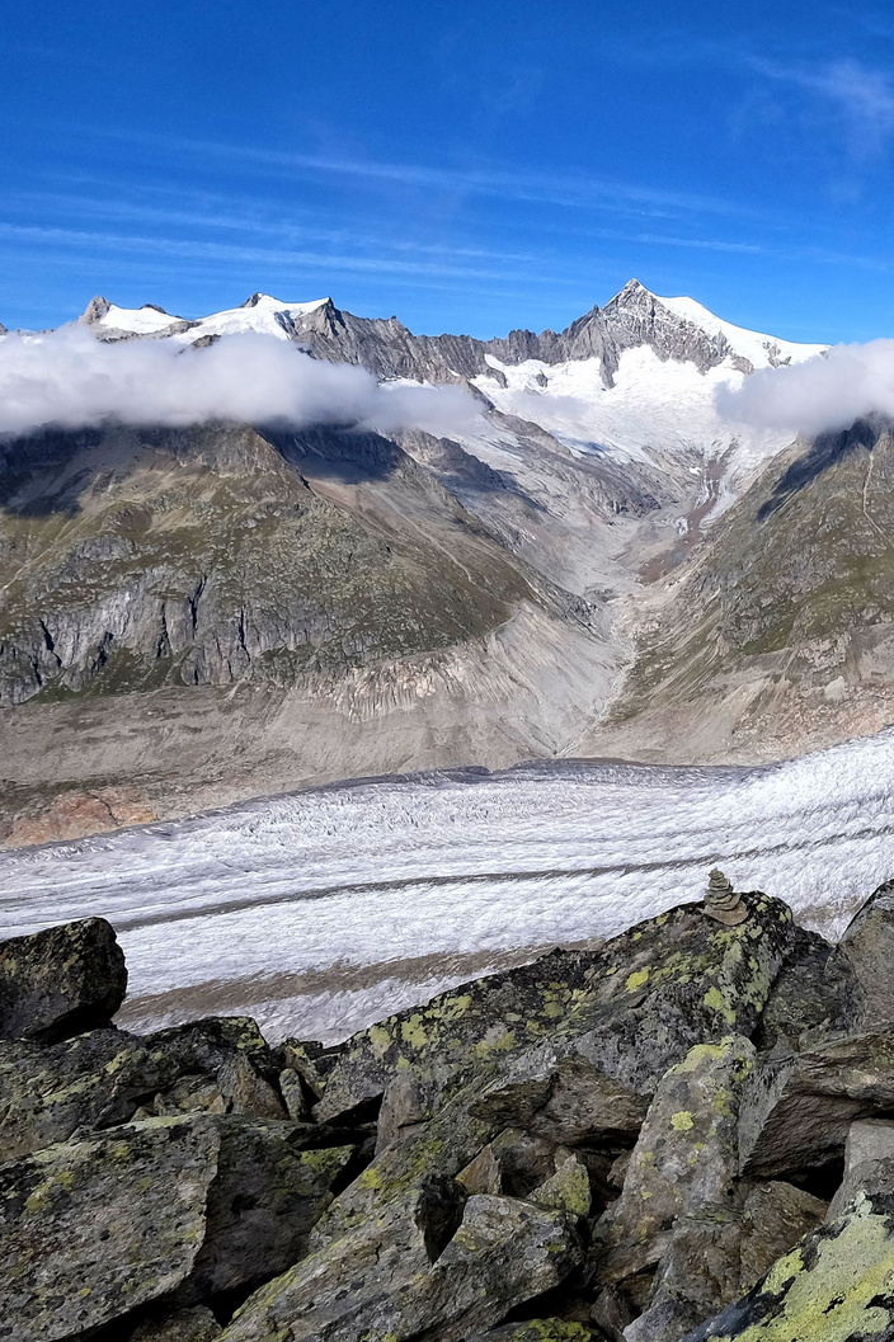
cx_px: 968
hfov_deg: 43.6
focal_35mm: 23
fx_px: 857
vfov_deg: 76.1
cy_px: 677
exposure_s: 1/300
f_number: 11
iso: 200
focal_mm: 10
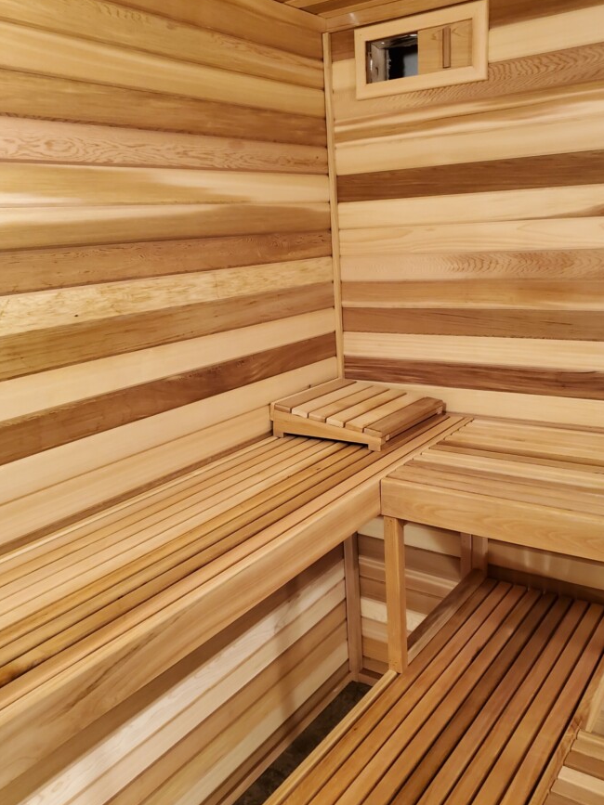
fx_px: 698
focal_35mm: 30
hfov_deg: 46.7
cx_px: 331
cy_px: 439
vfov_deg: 59.9
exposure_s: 1/39
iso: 400
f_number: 1.5
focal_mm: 4.3
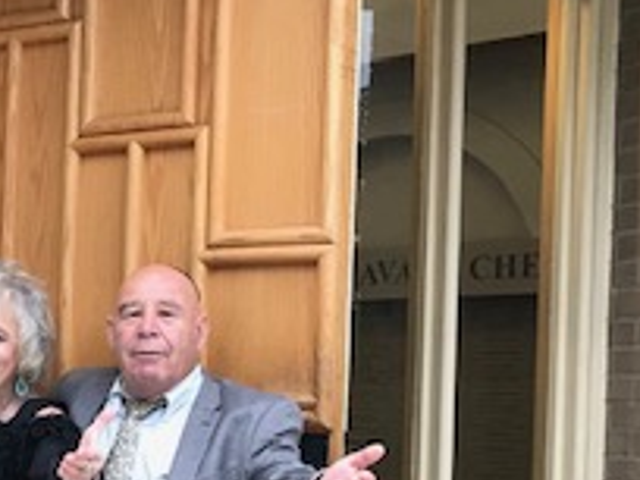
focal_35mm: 88
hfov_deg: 20.4
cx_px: -179
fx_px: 1627
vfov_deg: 16.5
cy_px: 442
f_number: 1.8
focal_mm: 3.99
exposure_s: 1/40
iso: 25
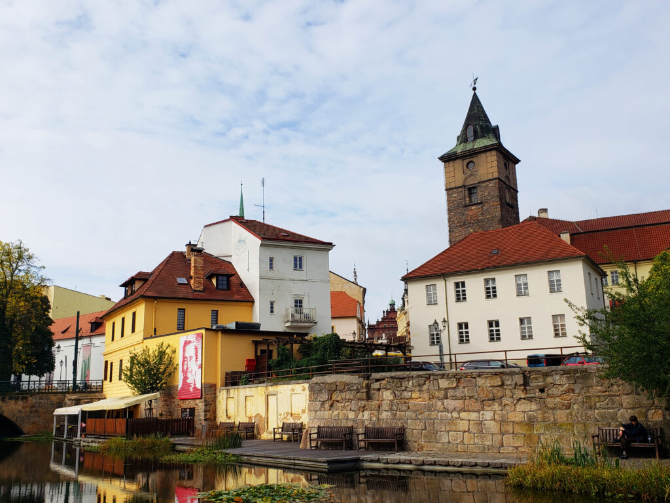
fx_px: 503
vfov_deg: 53.1
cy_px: 252
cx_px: 335
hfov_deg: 67.3
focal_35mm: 26
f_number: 2.4
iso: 50
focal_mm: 4.3
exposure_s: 1/1369
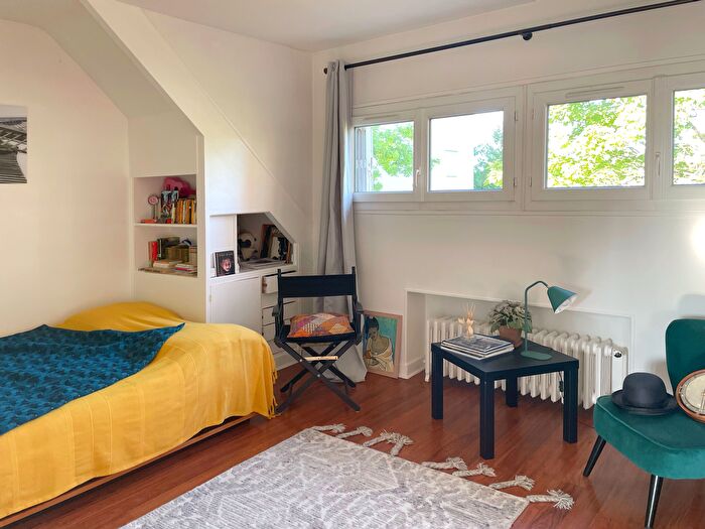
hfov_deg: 67.3
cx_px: 352
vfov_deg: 53.1
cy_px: 264
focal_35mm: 26
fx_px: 530
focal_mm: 4.2
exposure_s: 1/108
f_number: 1.6
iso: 125
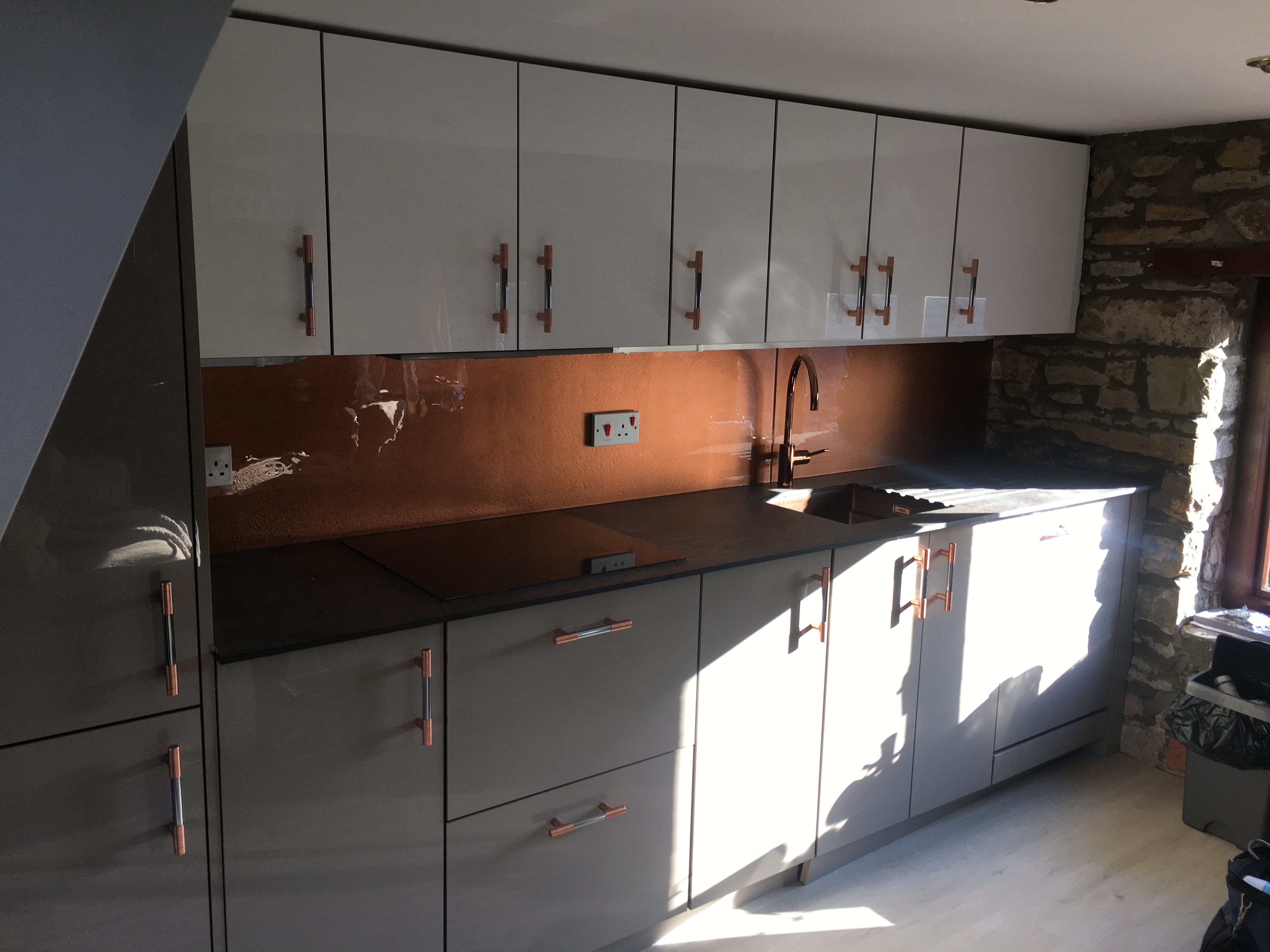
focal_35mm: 29
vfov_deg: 48.2
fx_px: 1064
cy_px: 476
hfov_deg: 61.7
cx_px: 635
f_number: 2.2
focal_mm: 4.15
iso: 32
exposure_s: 1/50
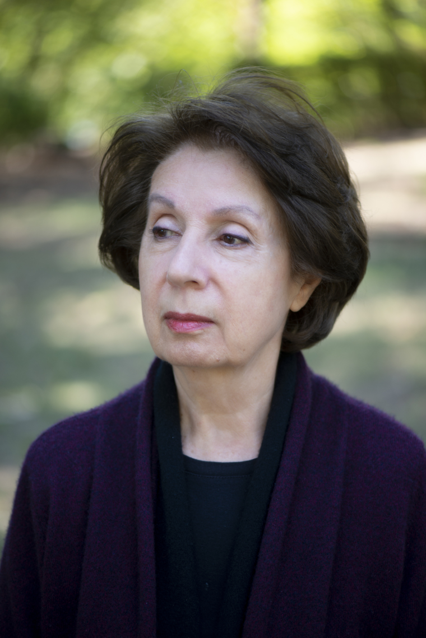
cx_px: 213
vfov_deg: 19.5
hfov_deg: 13.0
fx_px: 1862
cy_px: 319
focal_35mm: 105
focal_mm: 105
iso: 125
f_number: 3
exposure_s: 1/80
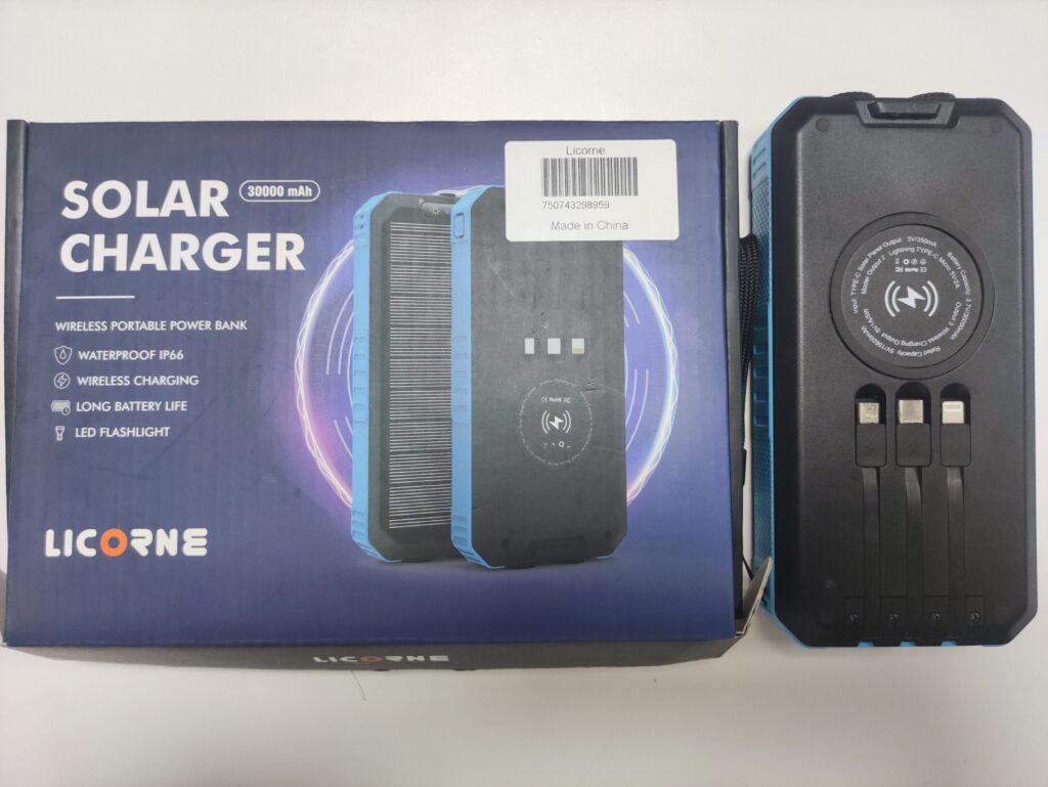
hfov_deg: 69.4
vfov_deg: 54.9
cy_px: 394
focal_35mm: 25
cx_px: 524
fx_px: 757
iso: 249
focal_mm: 5.43
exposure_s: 1/100
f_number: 1.89
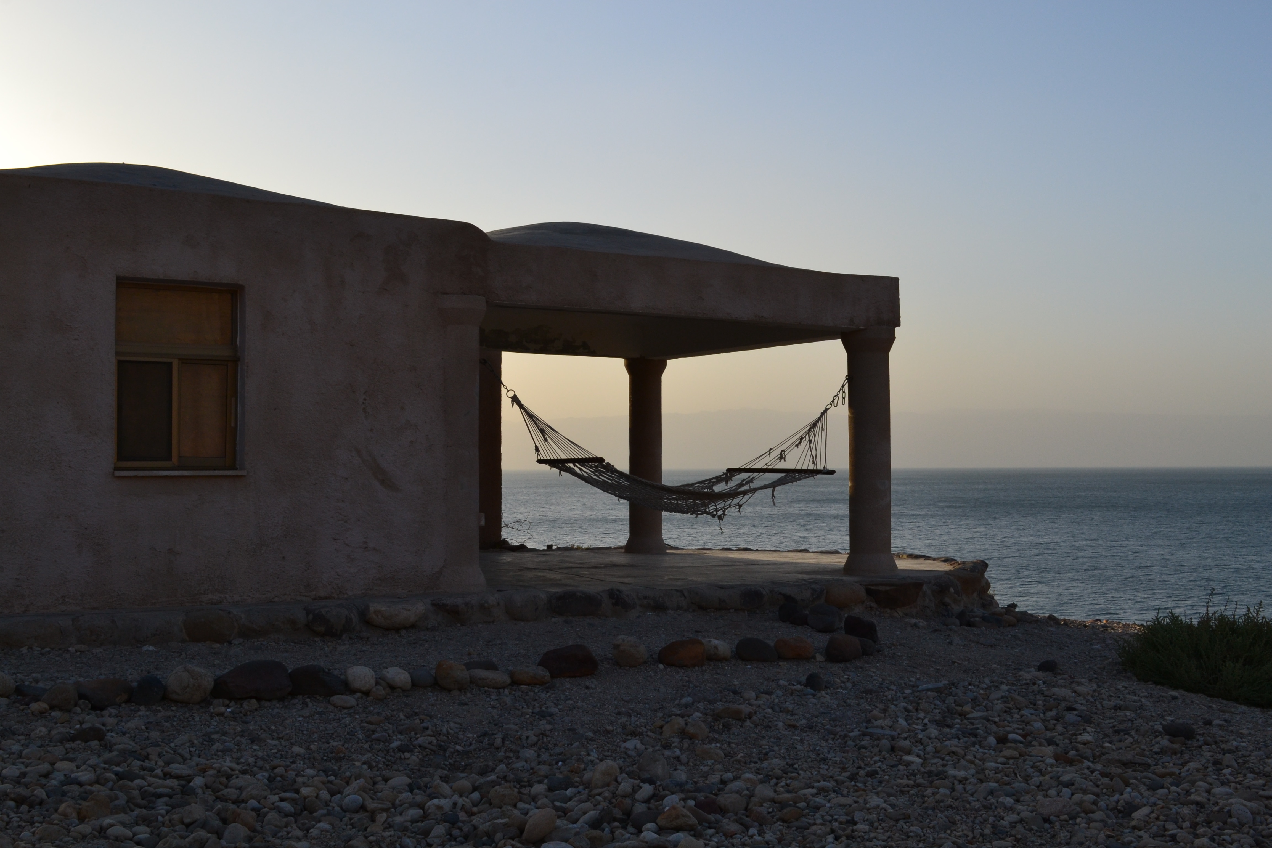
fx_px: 1378
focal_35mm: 39
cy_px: 424
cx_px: 636
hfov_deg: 49.6
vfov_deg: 34.2
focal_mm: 26
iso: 400
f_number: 11
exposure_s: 1/400
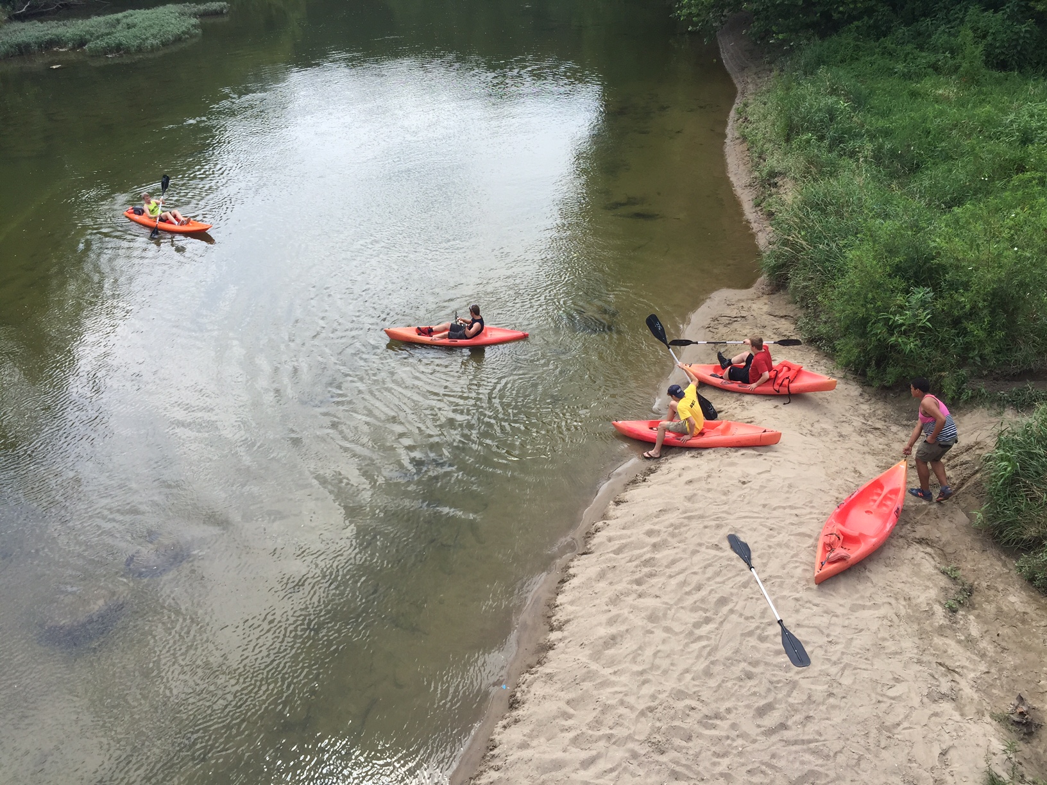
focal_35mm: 29
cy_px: 392
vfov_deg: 48.2
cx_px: 524
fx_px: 877
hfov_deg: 61.7
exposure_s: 1/842
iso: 32
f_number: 2.2
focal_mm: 4.15
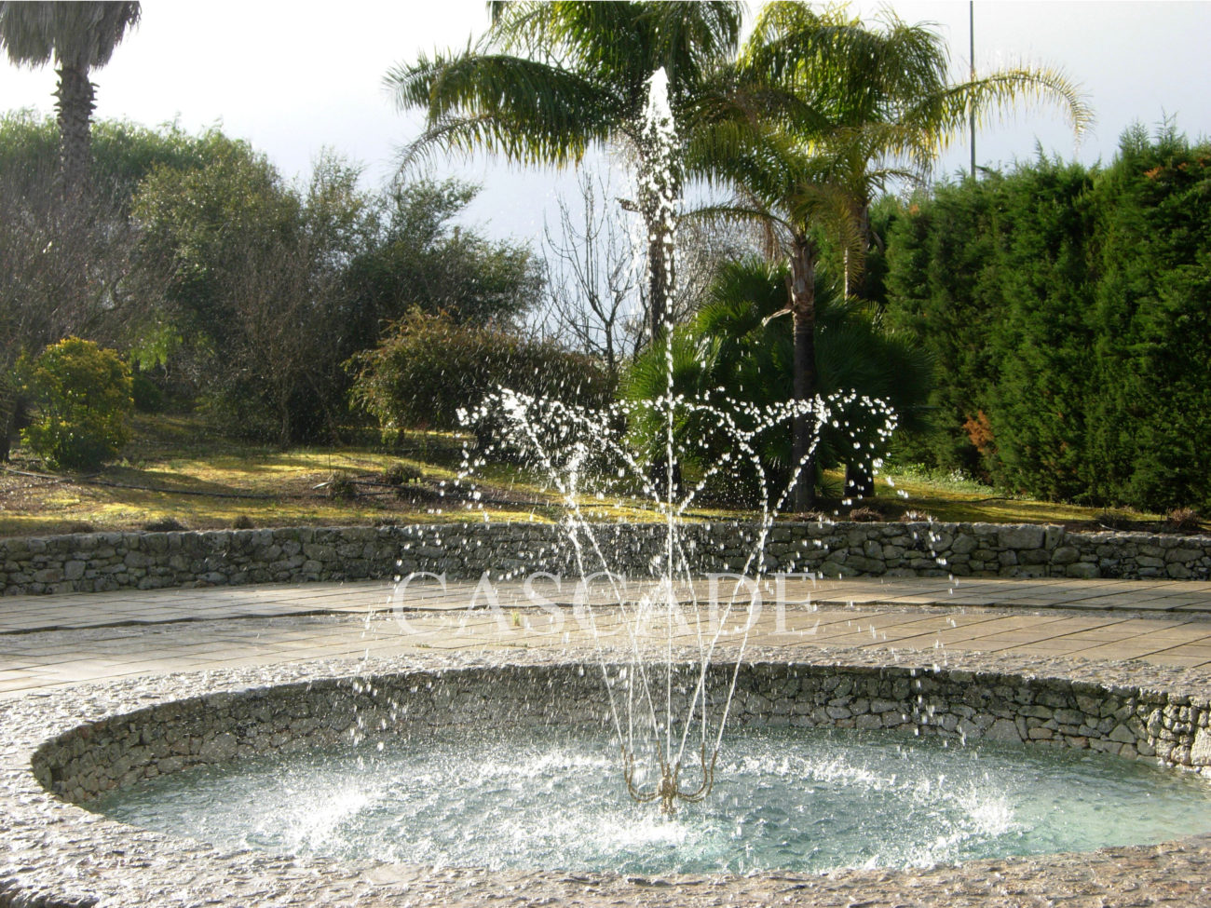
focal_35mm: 36
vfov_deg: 39.7
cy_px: 454
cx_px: 606
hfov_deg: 51.4
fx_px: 1259
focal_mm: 7.5
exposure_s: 1/14.6
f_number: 2.7
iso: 50
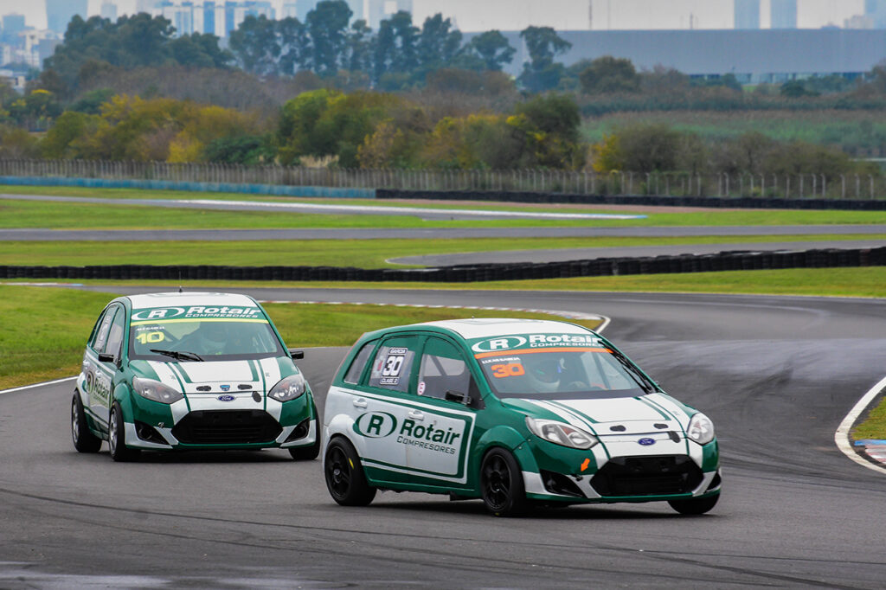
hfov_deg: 6.2
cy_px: 295
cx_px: 443
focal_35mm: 330
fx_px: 8119
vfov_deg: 4.2
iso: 1250
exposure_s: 1/400
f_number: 8
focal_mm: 220
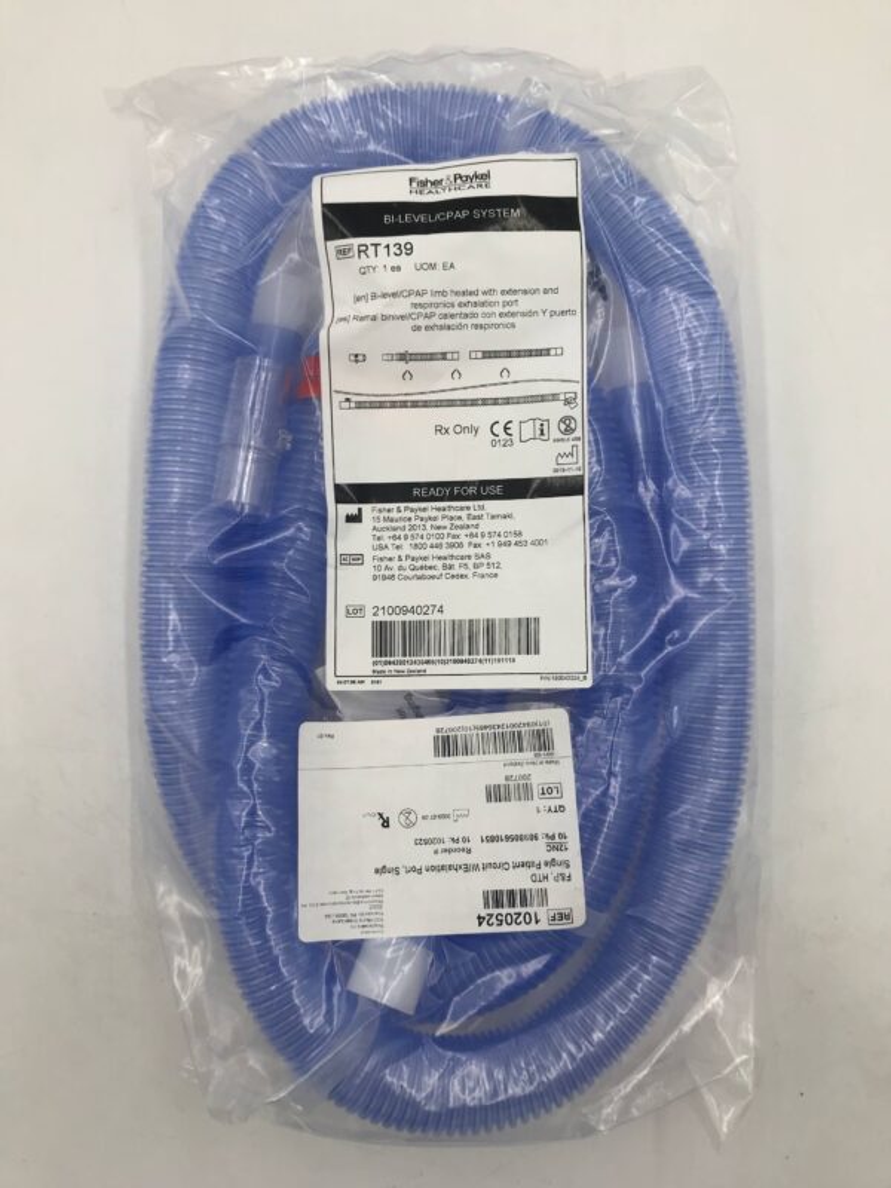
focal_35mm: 28
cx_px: 446
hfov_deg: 49.7
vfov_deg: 63.4
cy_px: 594
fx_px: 961
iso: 20
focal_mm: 3.99
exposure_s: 1/197
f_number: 1.8
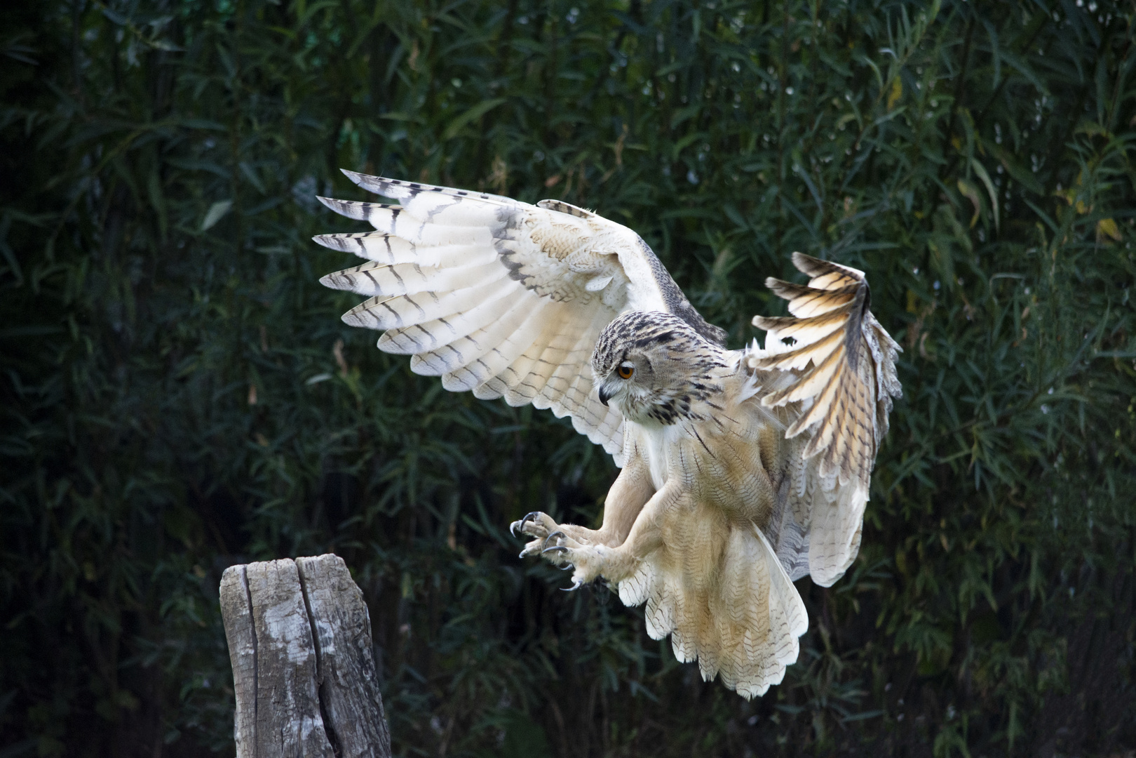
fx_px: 8519
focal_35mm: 270
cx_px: 568
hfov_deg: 7.6
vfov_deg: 5.1
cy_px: 379
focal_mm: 180
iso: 1000
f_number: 5
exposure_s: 1/1600
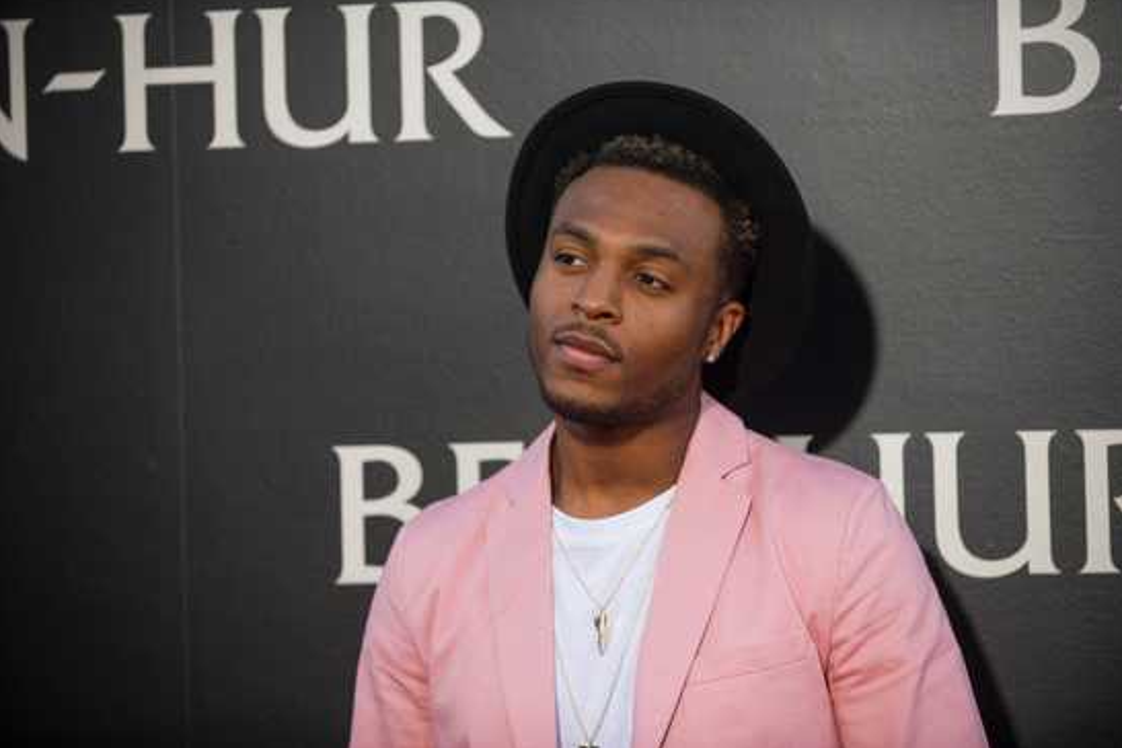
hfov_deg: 16.7
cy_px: 369
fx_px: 3833
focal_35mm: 123
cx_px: 571
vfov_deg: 11.1
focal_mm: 120
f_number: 2.8
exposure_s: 1/800
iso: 640
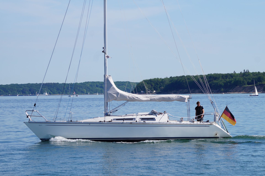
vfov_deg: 10.1
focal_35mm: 135
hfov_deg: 15.2
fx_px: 993
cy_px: 88
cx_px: 132
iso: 100
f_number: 9
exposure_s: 1/320
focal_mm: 90
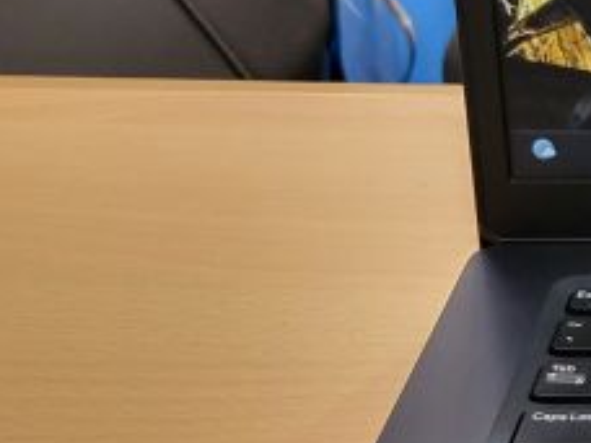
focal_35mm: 117
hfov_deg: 14.5
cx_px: 1112
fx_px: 1998
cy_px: 249
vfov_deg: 12.7
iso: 200
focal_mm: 5.4
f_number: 1.8
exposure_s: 1/40
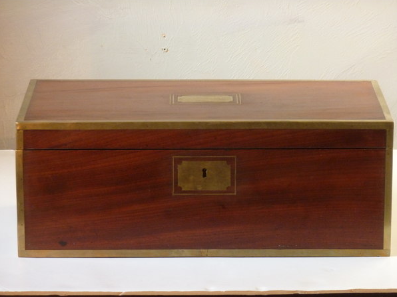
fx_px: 1950
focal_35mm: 170
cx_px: 198
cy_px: 148
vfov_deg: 8.7
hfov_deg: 11.6
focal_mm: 27.8
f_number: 4.5
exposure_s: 1/50
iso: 400
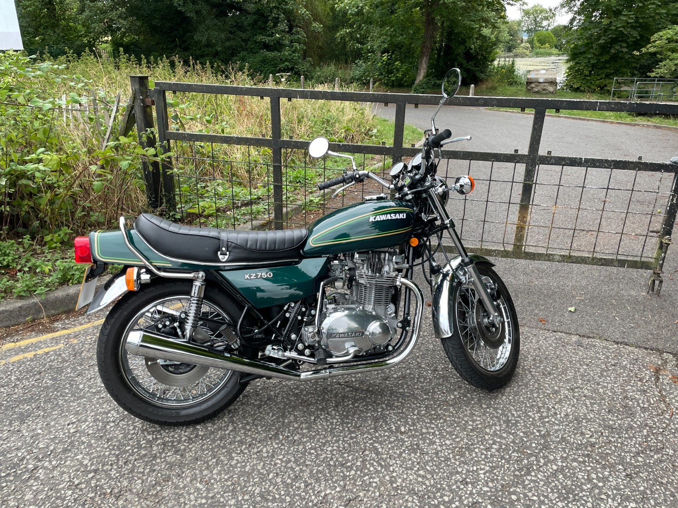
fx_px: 509
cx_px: 339
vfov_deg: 53.1
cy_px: 254
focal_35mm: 26
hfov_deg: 67.3
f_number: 1.6
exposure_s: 1/121
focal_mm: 4.2
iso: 80
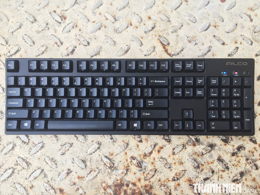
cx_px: 130
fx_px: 218
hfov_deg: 61.7
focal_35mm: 29
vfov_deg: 48.2
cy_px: 98
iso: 40
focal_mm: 4.15
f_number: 2.2
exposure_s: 1/120
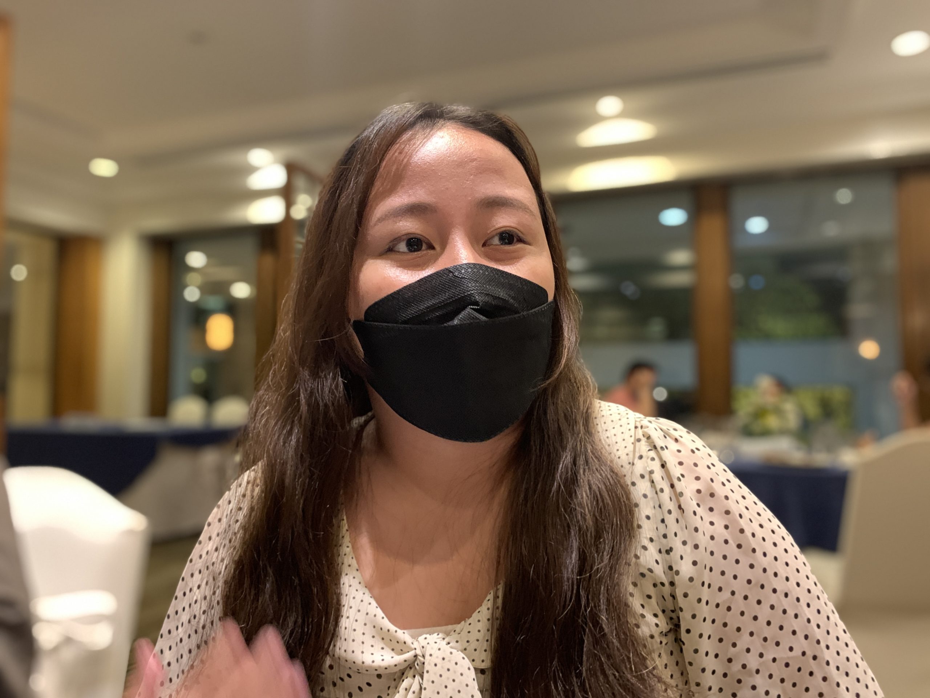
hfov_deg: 67.3
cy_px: 349
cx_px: 465
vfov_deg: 53.1
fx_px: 699
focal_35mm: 26
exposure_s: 1/30
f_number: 1.8
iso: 400
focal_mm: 4.25
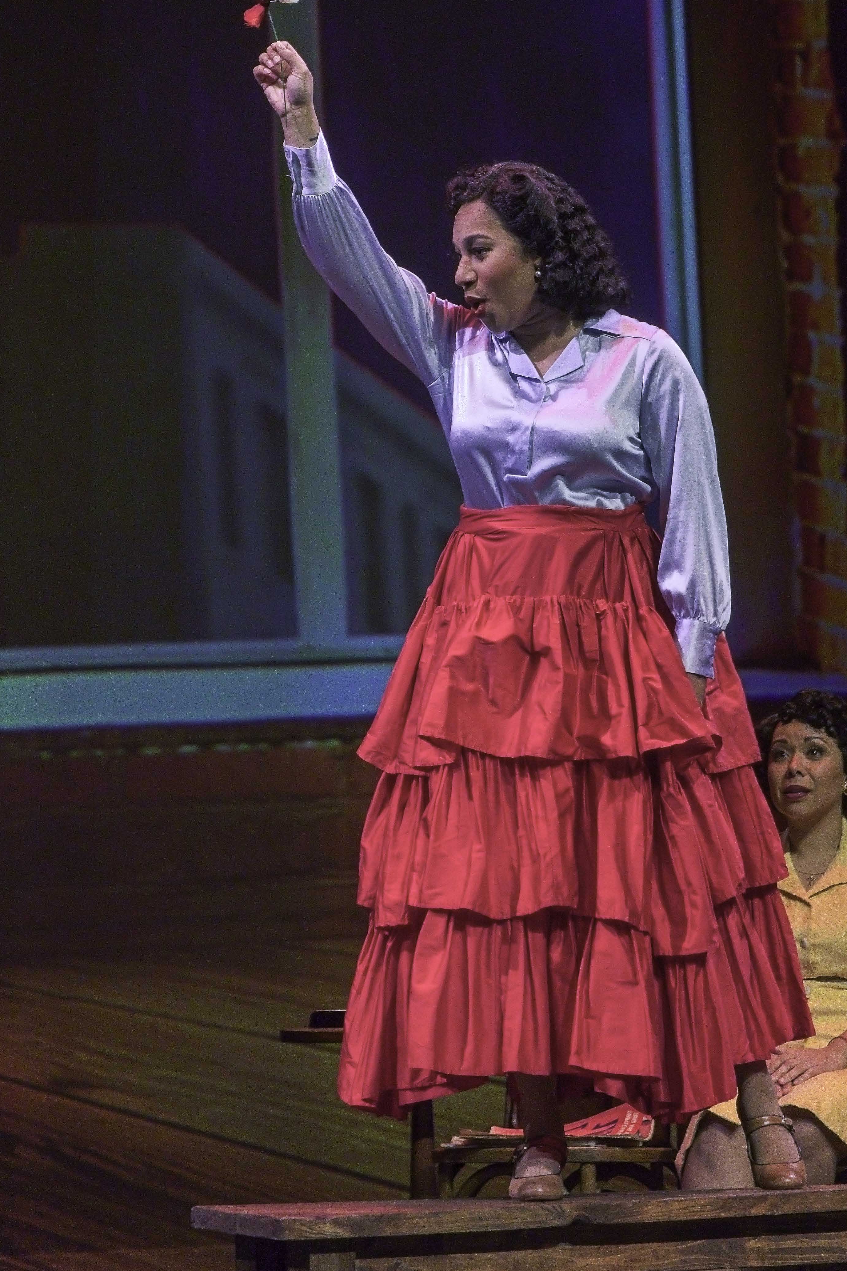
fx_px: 9211
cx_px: 501
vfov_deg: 7.9
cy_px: 447
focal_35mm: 261
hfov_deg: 5.3
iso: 1600
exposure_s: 1/200
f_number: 2.8
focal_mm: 73.3
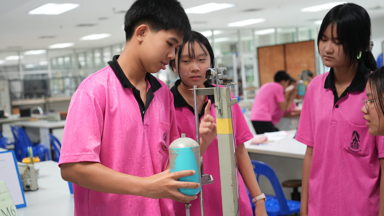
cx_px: 192
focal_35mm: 57
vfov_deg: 21.1
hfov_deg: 36.6
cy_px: 112
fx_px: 580
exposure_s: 1/100
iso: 2000
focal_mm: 54
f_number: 4
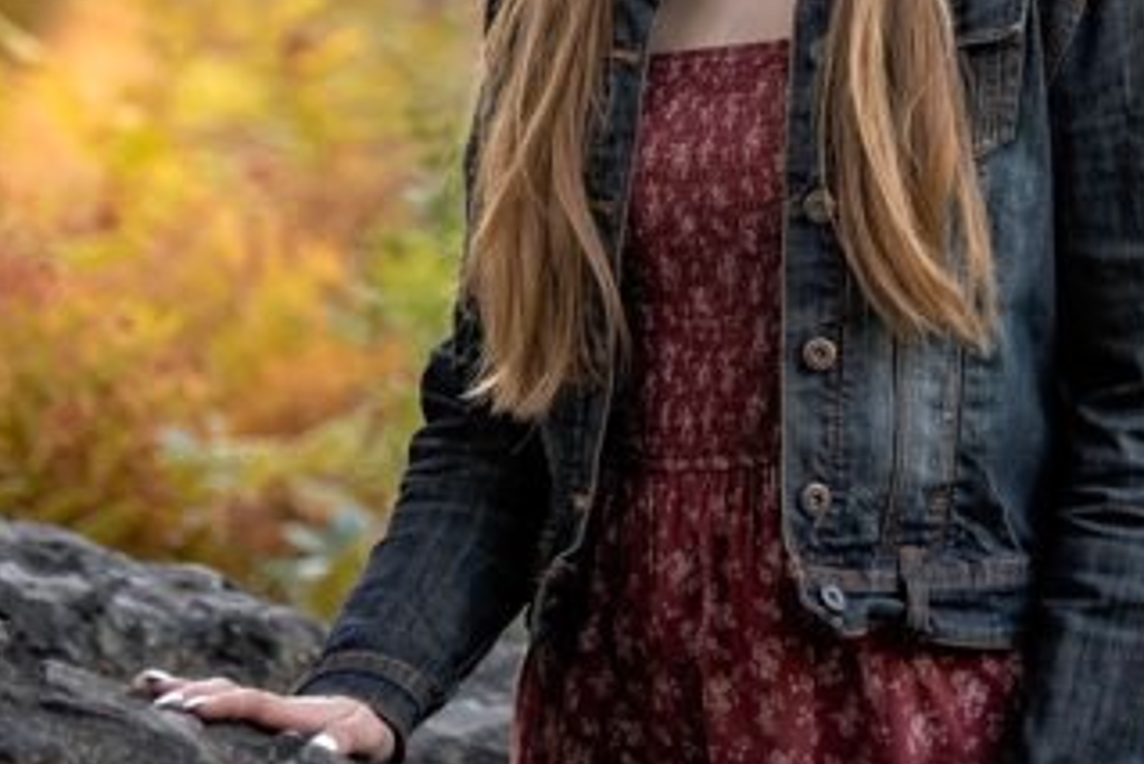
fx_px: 13797
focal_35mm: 434
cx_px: 1130
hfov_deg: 4.7
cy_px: -237
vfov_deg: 3.2
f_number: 2.8
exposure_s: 1/200
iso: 250
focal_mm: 135
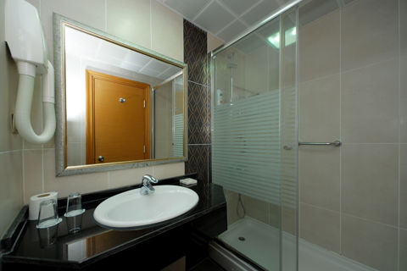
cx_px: 204
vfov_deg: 90.0
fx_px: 136
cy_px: 136
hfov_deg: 112.6
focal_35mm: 12
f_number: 8
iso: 100
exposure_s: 1/8
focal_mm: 8
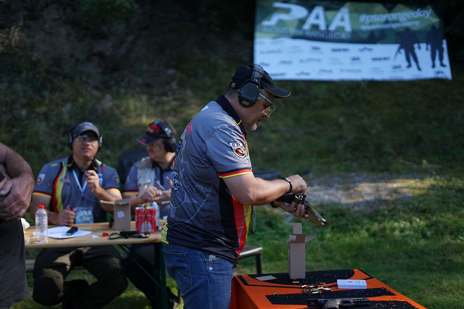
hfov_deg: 39.6
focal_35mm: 50
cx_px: 232
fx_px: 644
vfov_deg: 27.0
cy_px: 154
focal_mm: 50
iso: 320
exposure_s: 1/3200
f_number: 1.8
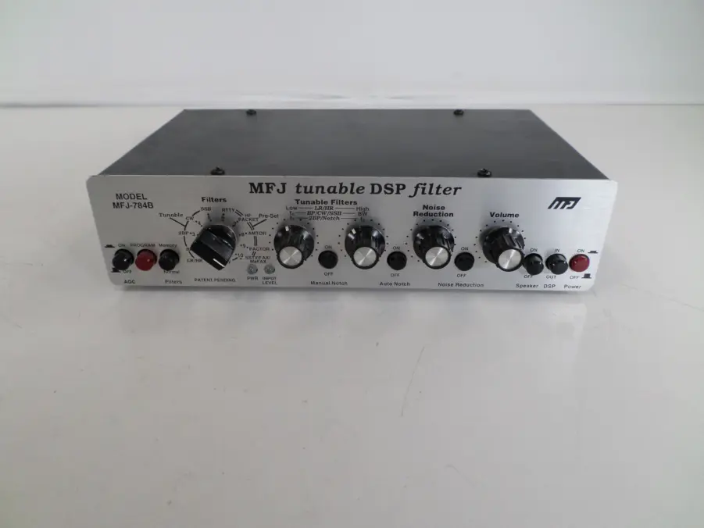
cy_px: 264
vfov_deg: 54.9
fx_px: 509
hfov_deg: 69.4
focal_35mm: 25
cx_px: 352
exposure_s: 1/125
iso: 80
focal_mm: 4.5
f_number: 2.5
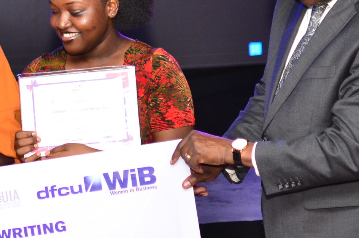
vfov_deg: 9.6
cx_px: -54
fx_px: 1416
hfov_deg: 14.1
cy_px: 107
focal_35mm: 142
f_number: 2
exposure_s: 1/320
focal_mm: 35
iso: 500
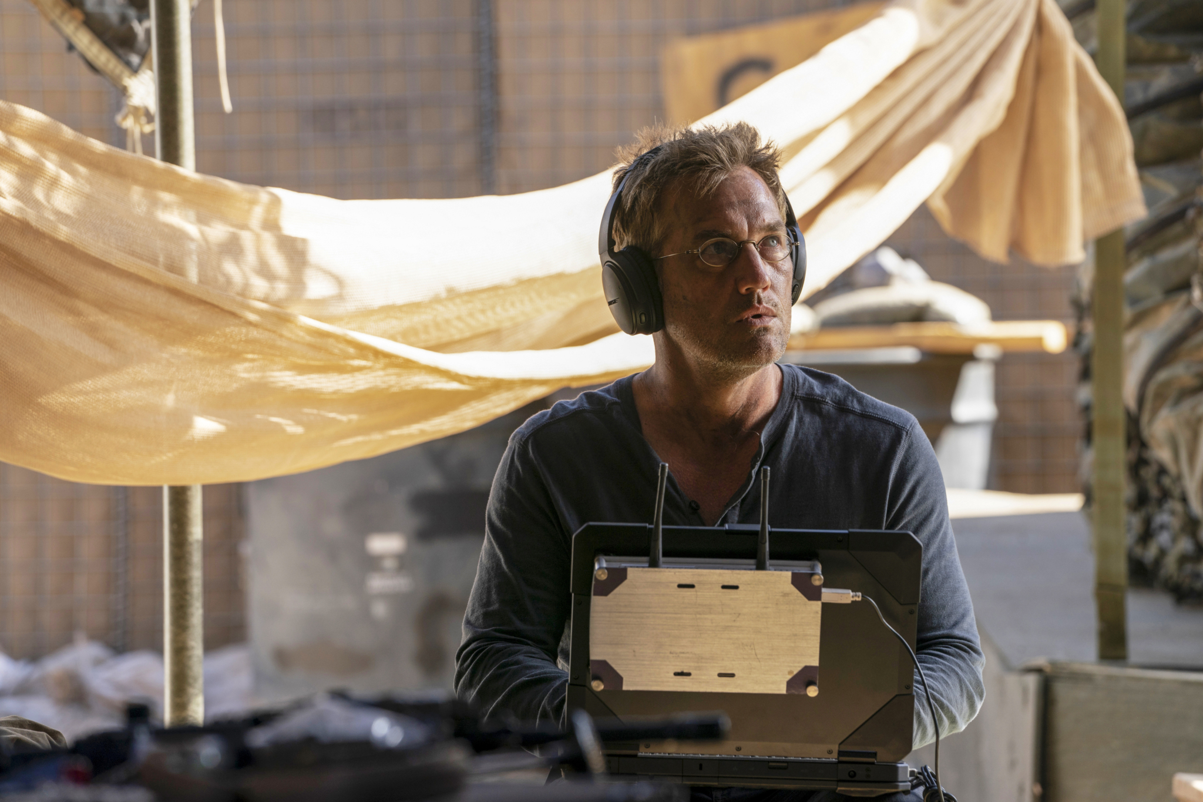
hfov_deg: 10.3
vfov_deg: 6.9
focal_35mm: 200
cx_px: 602
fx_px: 6682
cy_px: 401
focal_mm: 200
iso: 400
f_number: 5.6
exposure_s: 1/250
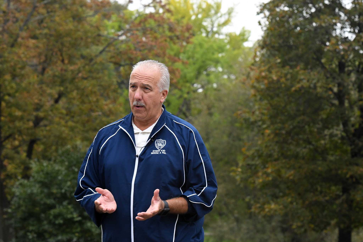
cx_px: 182
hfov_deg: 12.2
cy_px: 121
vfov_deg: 8.2
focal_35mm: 168
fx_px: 1694
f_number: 7.1
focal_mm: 112
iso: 2500
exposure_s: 1/1000
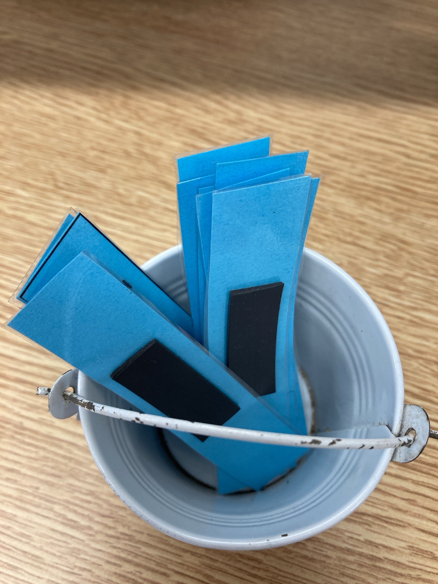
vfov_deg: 63.4
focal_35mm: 28
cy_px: 292
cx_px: 219
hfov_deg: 49.7
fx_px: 472
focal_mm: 3.99
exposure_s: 1/60
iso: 100
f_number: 1.8
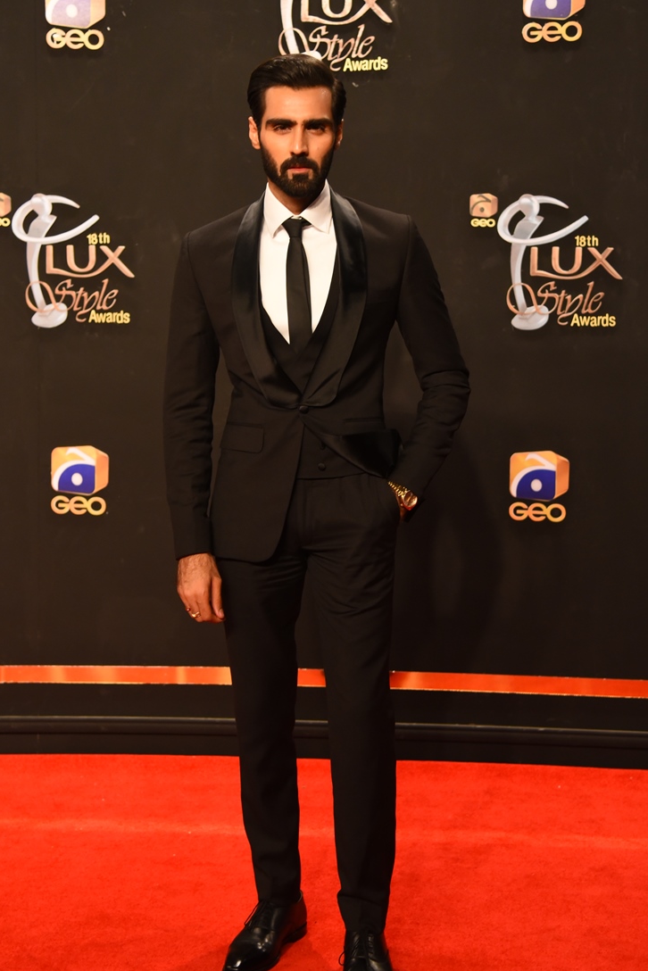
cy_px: 469
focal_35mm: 57
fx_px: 1538
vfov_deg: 35.0
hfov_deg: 23.8
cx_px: 296
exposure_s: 1/100
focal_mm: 46
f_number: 4
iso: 2000
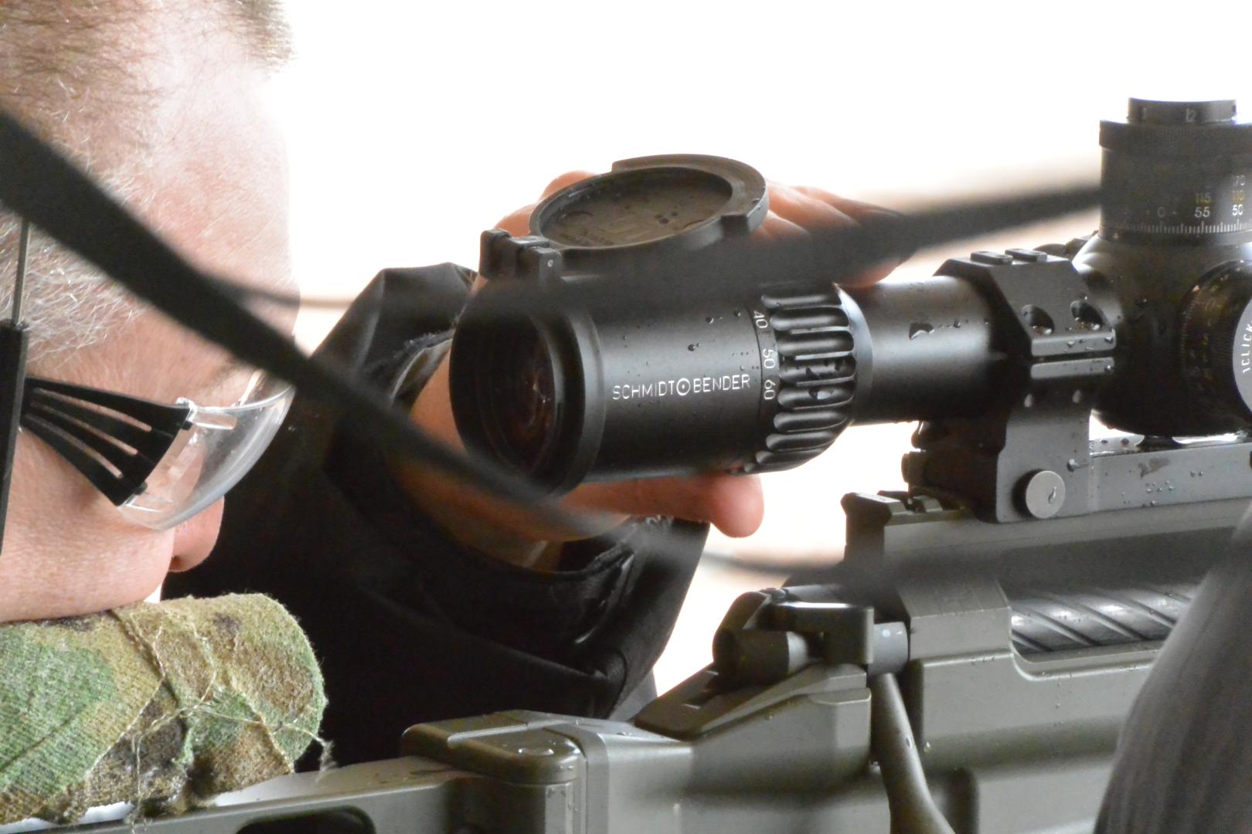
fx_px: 9389
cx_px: 626
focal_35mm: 270
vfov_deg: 5.1
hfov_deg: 7.6
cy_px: 417
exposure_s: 1/40
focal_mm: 100
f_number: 5.6
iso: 3200
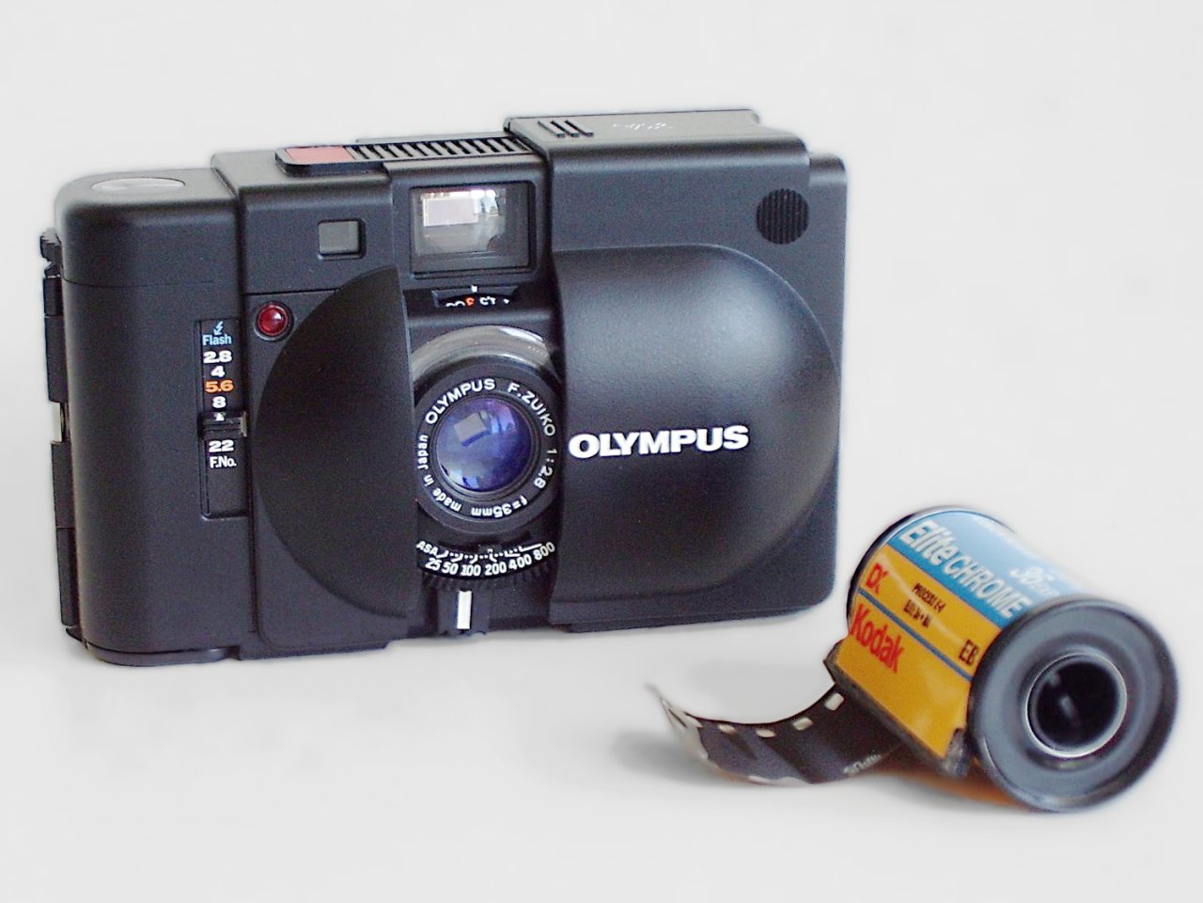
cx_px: 602
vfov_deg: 16.8
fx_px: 3058
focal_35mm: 88
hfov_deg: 22.3
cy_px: 452
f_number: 4.4
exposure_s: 1/25
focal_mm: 14.6
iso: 100
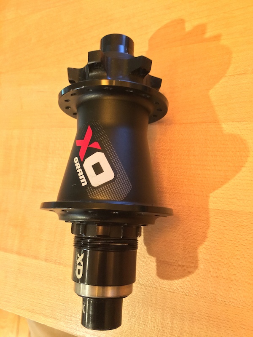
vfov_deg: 61.7
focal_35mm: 29
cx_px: 126
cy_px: 168
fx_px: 283
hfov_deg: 48.2
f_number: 2.2
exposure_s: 1/15
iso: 320
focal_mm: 4.15
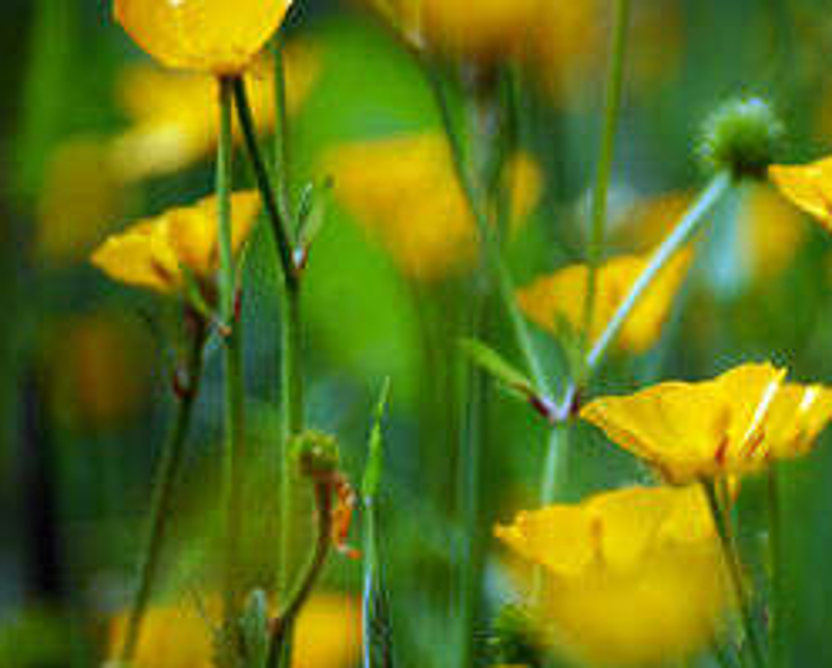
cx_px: 661
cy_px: 458
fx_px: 20142
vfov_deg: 1.9
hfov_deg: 2.4
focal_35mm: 817
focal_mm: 300
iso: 100
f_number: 5.6
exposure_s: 1/125
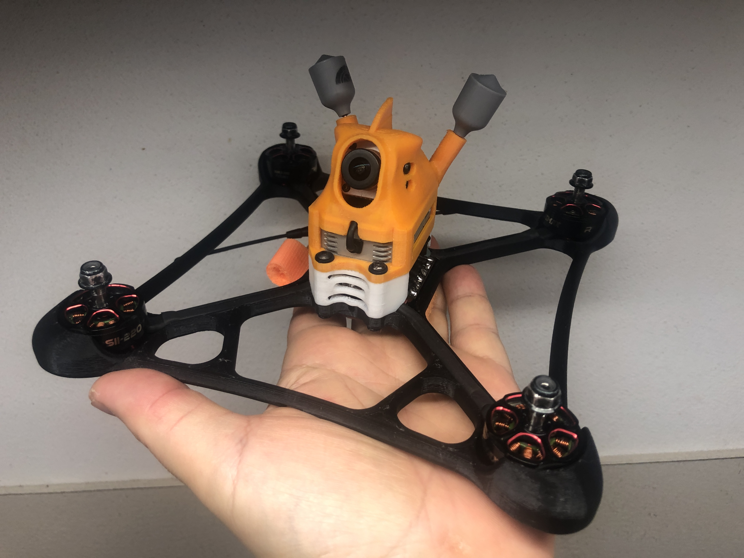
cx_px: 372
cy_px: 279
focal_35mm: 28
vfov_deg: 49.7
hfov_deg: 63.4
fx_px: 602
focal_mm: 3.99
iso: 32
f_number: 1.8
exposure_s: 1/20
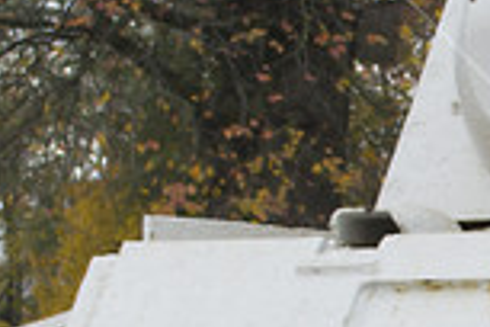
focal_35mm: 320
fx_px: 4355
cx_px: 886
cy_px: 481
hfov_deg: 6.3
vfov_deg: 4.3
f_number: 7.1
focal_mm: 32
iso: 100
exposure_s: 1/160
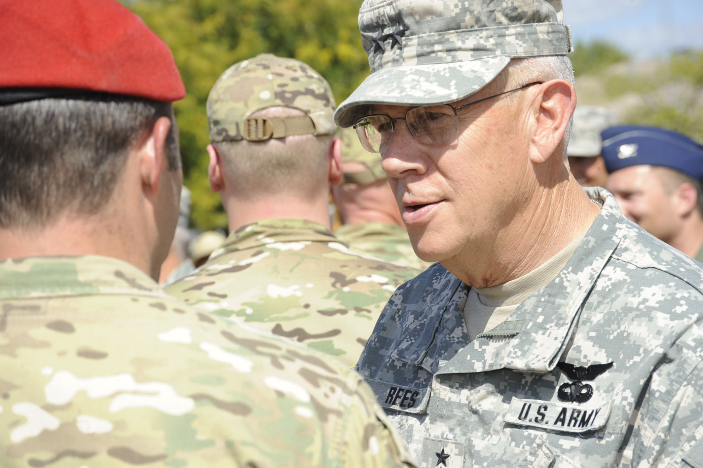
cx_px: 352
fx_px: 2342
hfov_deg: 17.1
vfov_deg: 11.4
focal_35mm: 120
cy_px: 234
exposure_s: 1/250
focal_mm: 120
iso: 200
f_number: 11
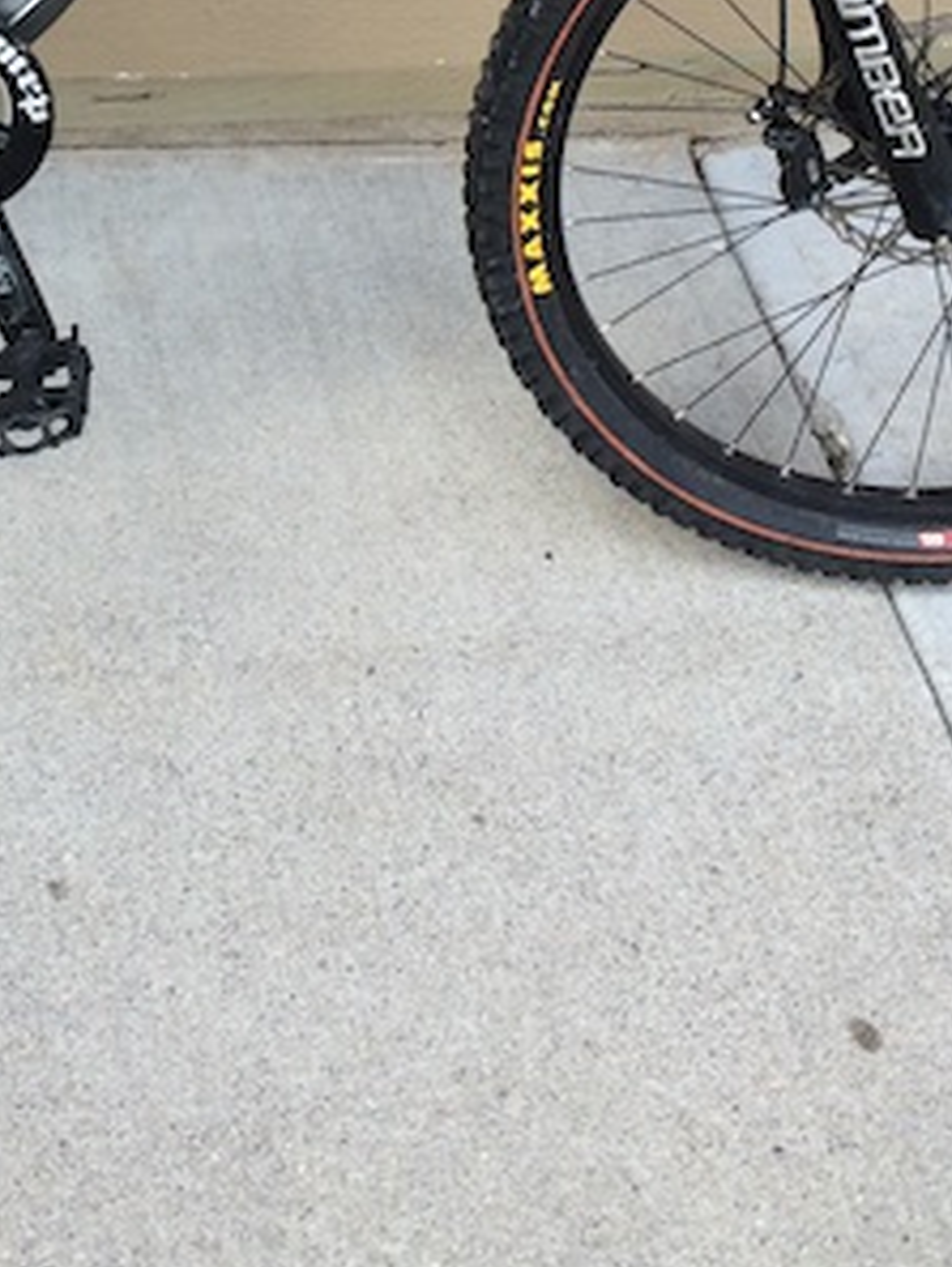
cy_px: -149
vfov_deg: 23.4
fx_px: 2858
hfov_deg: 18.6
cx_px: 81
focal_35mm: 78
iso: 32
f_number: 2.2
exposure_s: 1/313
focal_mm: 4.15
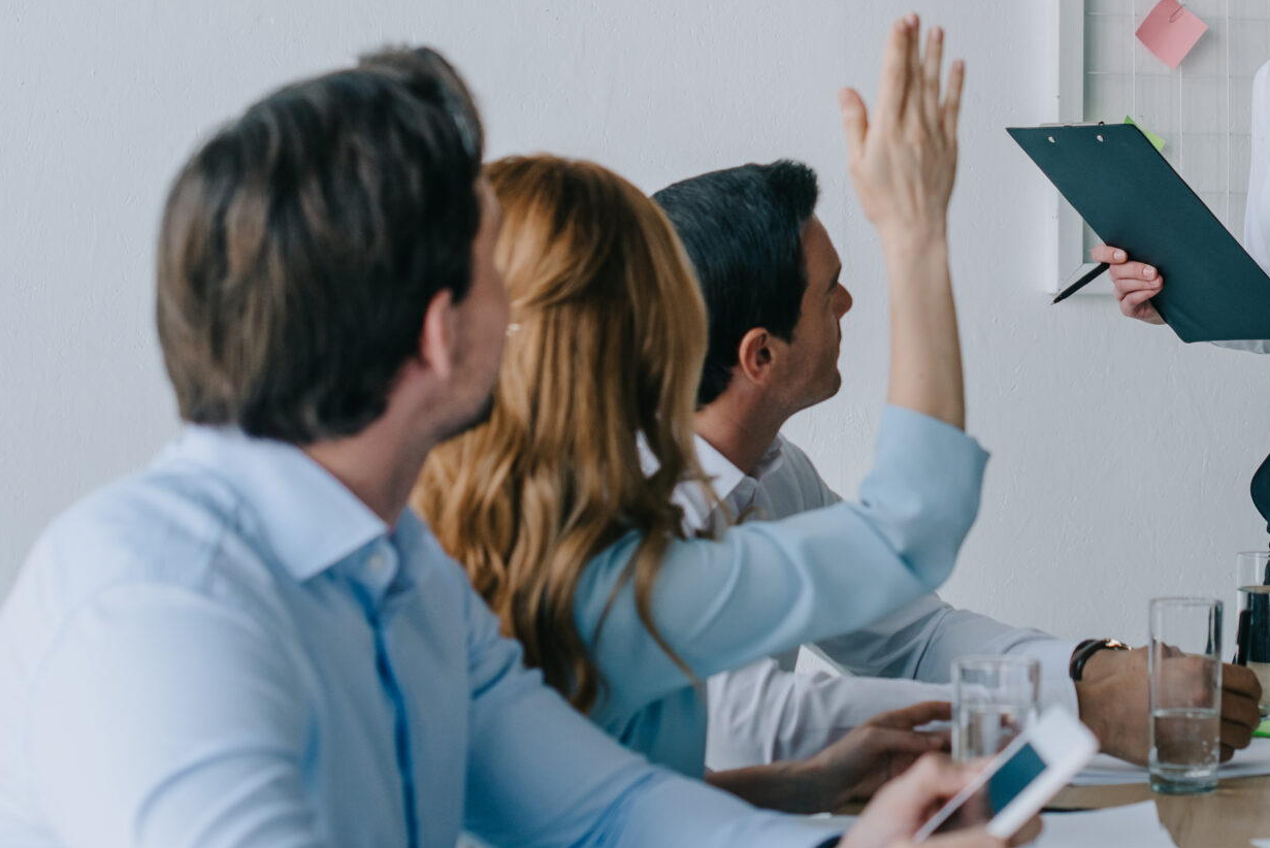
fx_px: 3670
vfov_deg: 13.1
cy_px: 179
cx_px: 953
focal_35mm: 104
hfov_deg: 19.5
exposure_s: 1/250
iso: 320
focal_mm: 50
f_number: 3.5
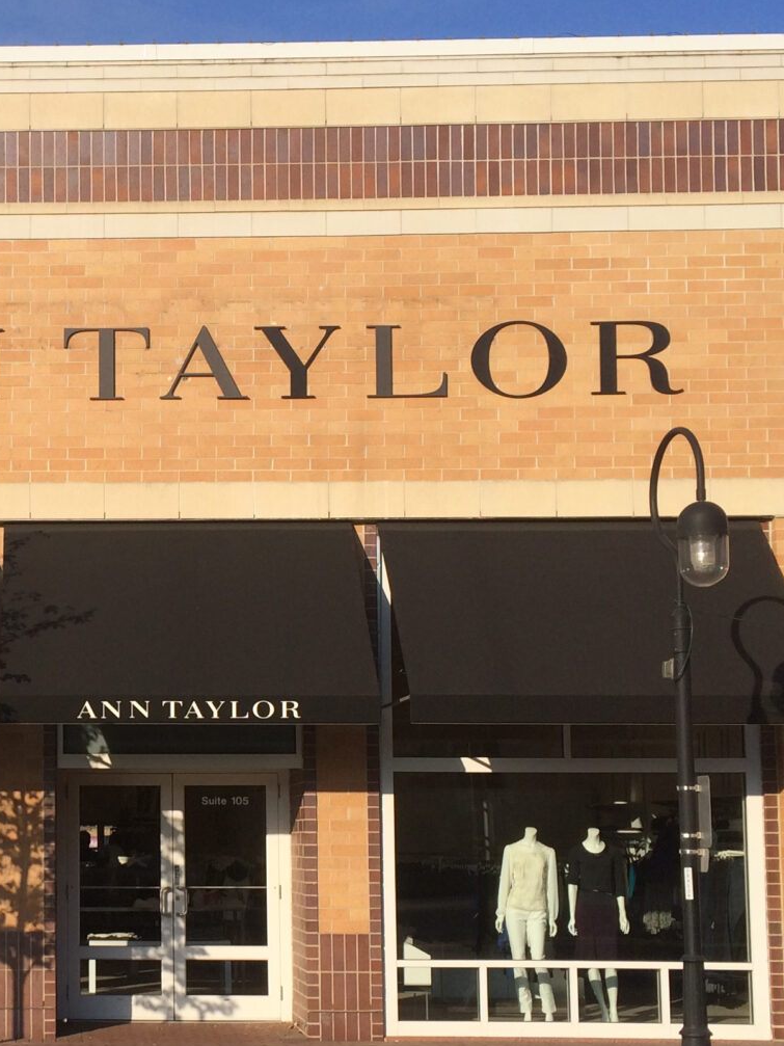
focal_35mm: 61
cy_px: 710
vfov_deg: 31.4
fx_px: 1842
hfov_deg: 23.1
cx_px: 20
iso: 40
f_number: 2.2
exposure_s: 1/2283
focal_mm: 4.12
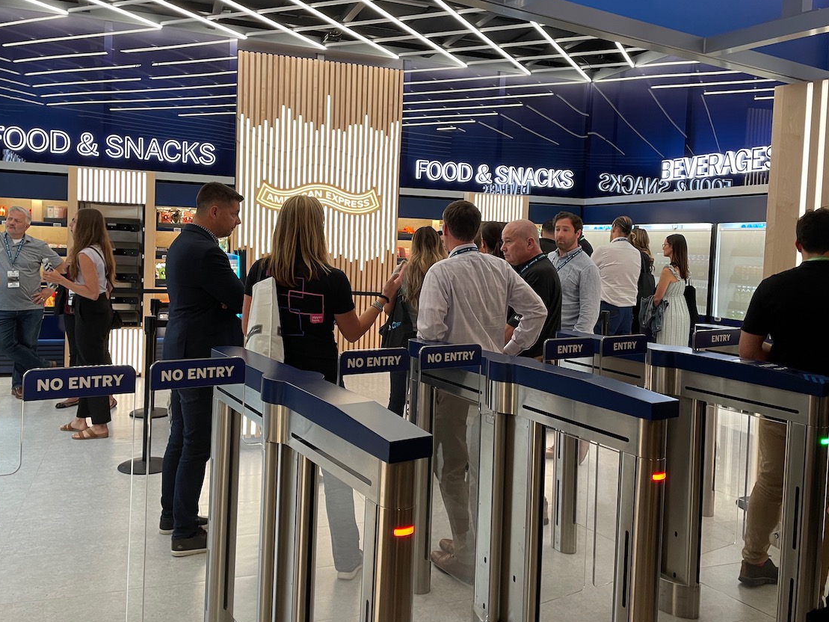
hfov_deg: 59.9
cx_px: 398
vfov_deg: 46.8
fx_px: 719
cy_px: 284
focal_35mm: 30
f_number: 1.6
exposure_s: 1/83
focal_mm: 4.2
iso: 125
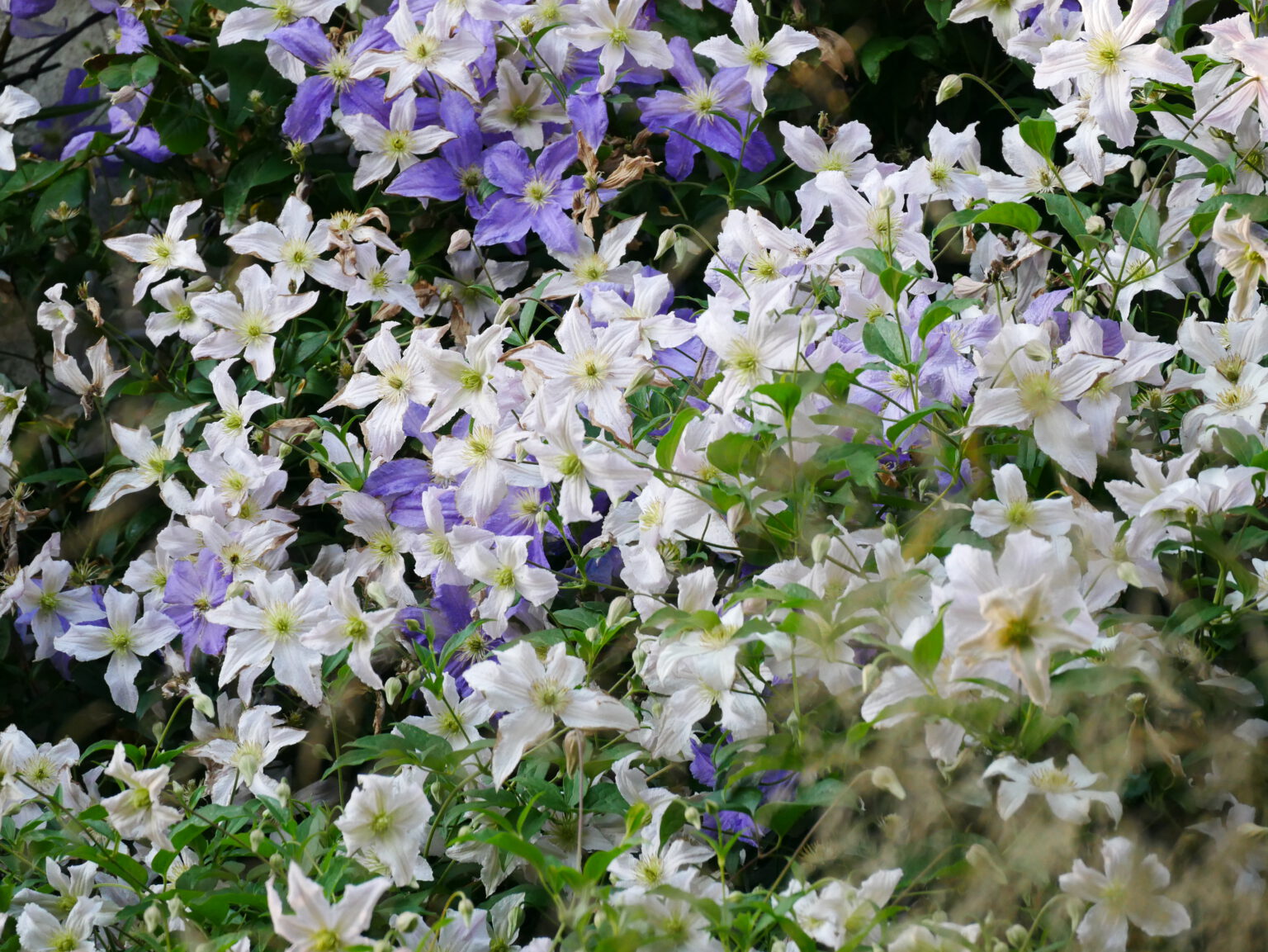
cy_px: 476
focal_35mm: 200
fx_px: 7328
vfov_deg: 7.4
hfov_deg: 9.9
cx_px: 634
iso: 1600
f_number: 5.6
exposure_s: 1/250
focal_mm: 100
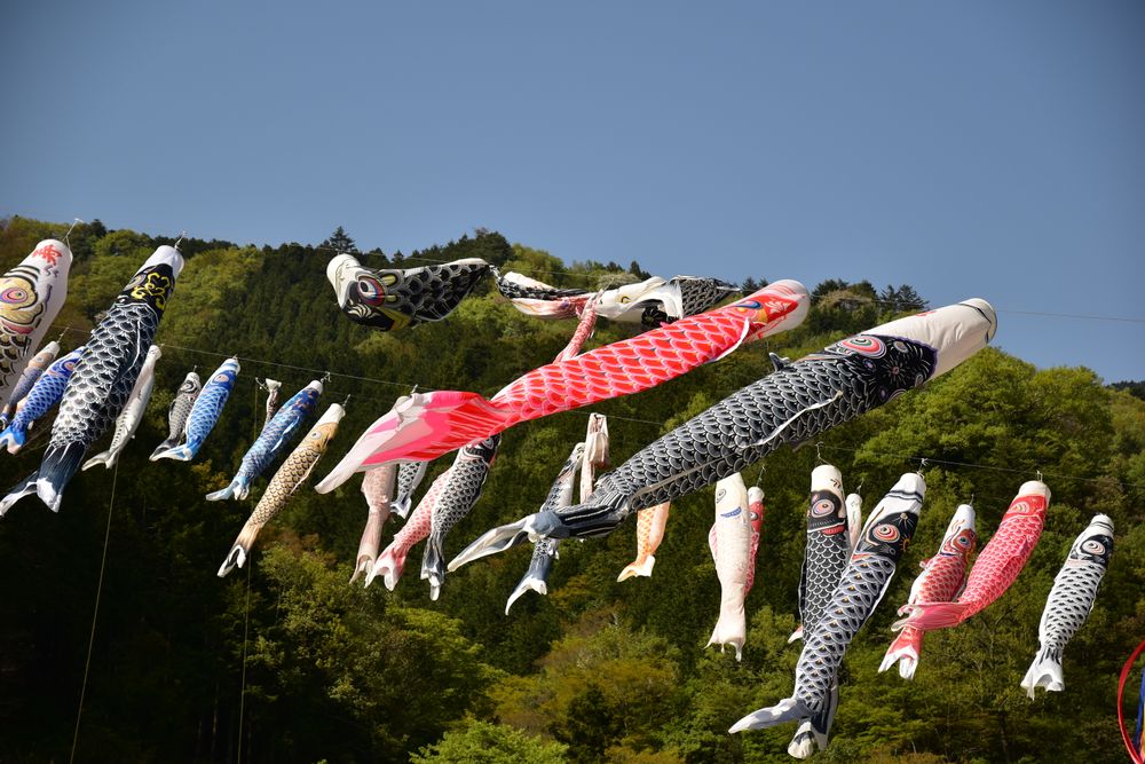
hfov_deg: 24.2
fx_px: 2672
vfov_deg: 16.3
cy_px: 382
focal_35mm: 84
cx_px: 572
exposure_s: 1/2500
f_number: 3.8
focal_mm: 56
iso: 200
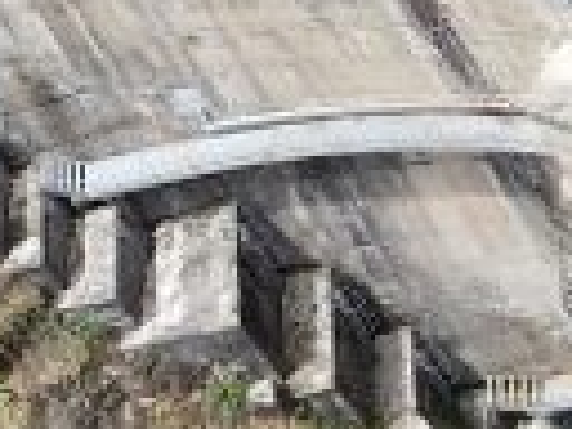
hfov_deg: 11.6
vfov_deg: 8.8
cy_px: 241
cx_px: 652
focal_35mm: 168
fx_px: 2776
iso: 125
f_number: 3.9
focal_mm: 5
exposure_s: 1/500
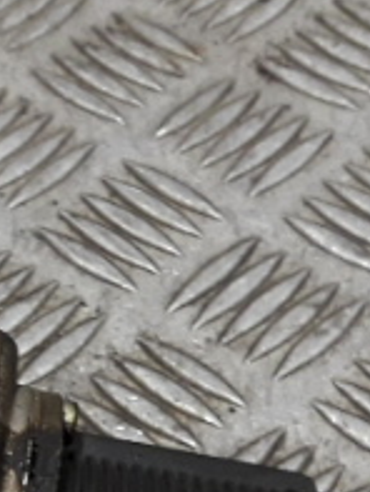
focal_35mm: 91
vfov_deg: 20.2
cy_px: 584
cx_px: -58
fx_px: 1295
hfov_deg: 15.7
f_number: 1.9
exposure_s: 1/33
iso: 125
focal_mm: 3.7
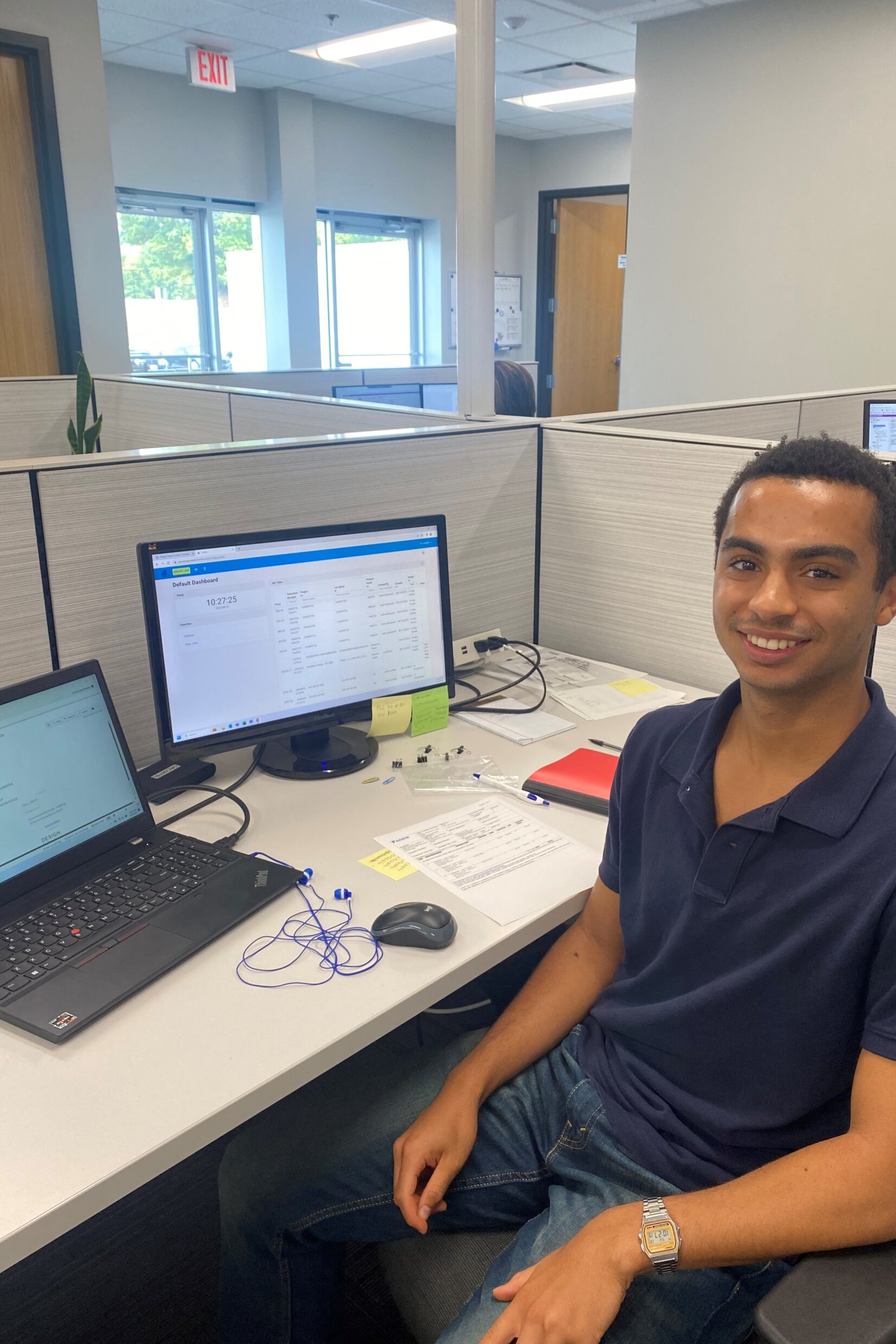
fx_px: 1045
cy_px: 671
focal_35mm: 28
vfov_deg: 65.5
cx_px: 504
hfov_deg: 46.3
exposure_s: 1/120
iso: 100
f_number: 1.8
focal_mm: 4.25
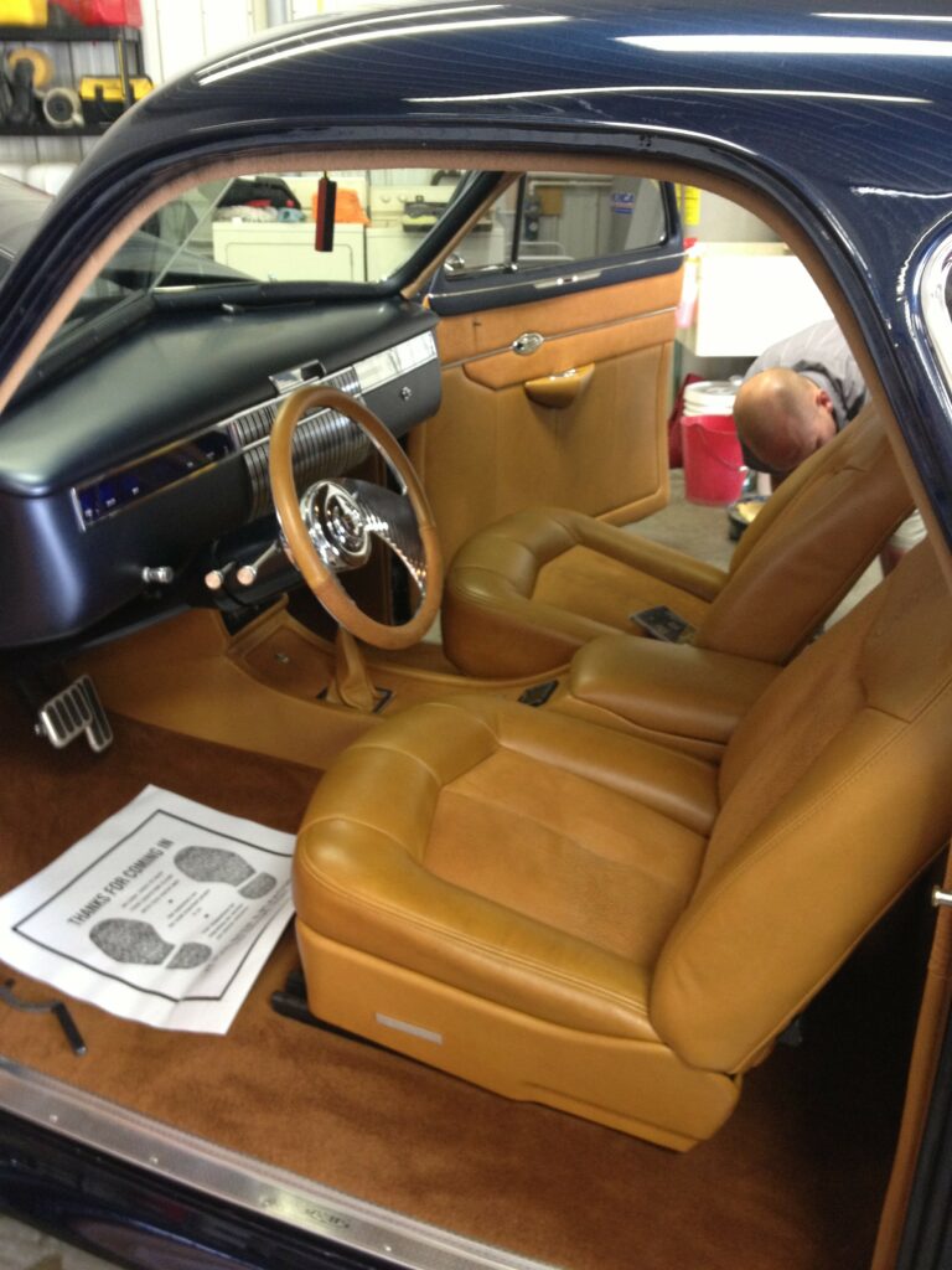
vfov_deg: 52.6
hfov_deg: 40.7
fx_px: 1283
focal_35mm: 35
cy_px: 635
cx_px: 476
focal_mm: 4.28
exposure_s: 1/20
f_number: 2.4
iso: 160
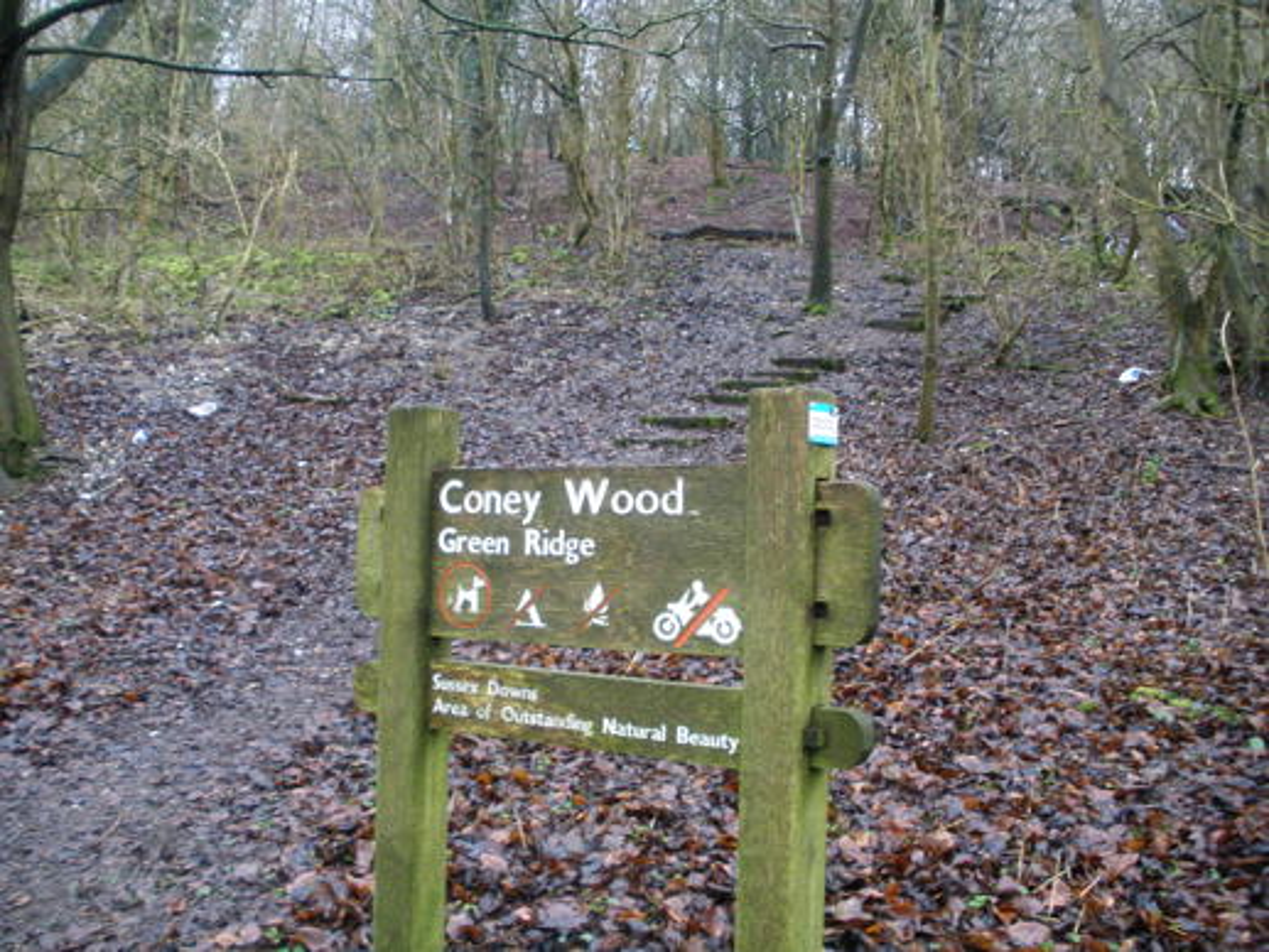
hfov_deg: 51.3
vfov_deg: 39.7
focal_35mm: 36
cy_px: 476
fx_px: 1320
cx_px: 634
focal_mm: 6.3
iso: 125
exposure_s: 1/30
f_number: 3.5
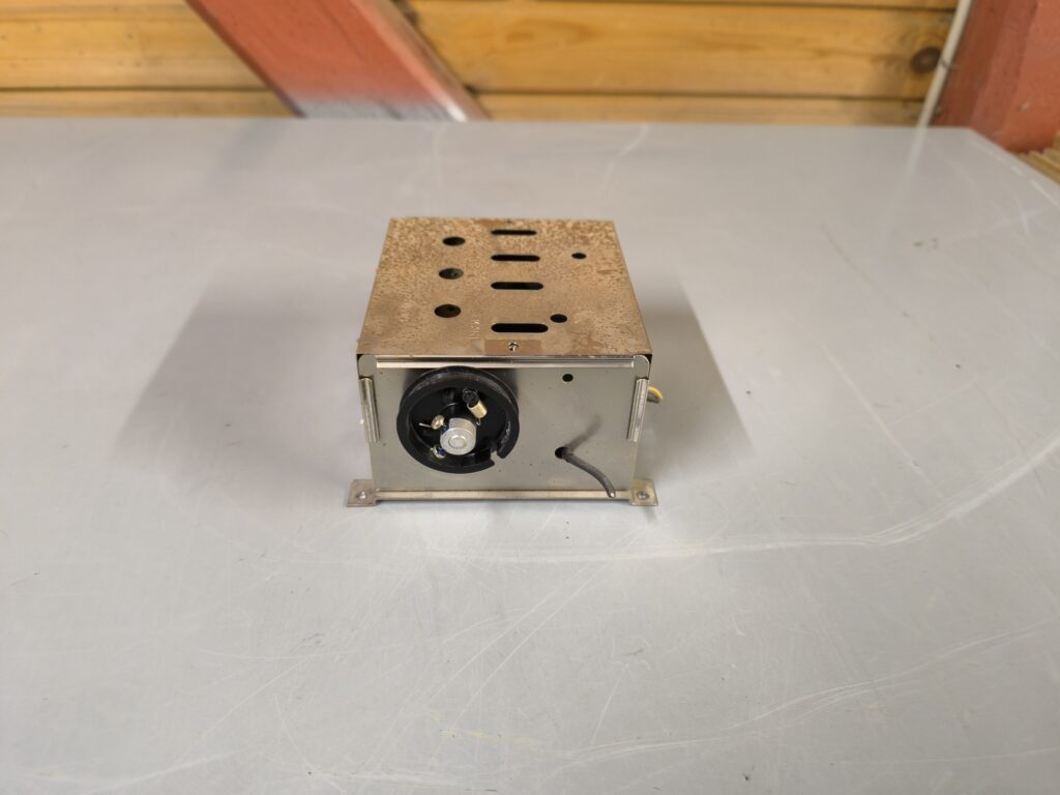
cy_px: 398
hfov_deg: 73.9
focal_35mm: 23
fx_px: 704
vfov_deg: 58.9
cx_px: 530
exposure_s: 1/25
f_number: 1.65
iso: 1600
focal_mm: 6.14
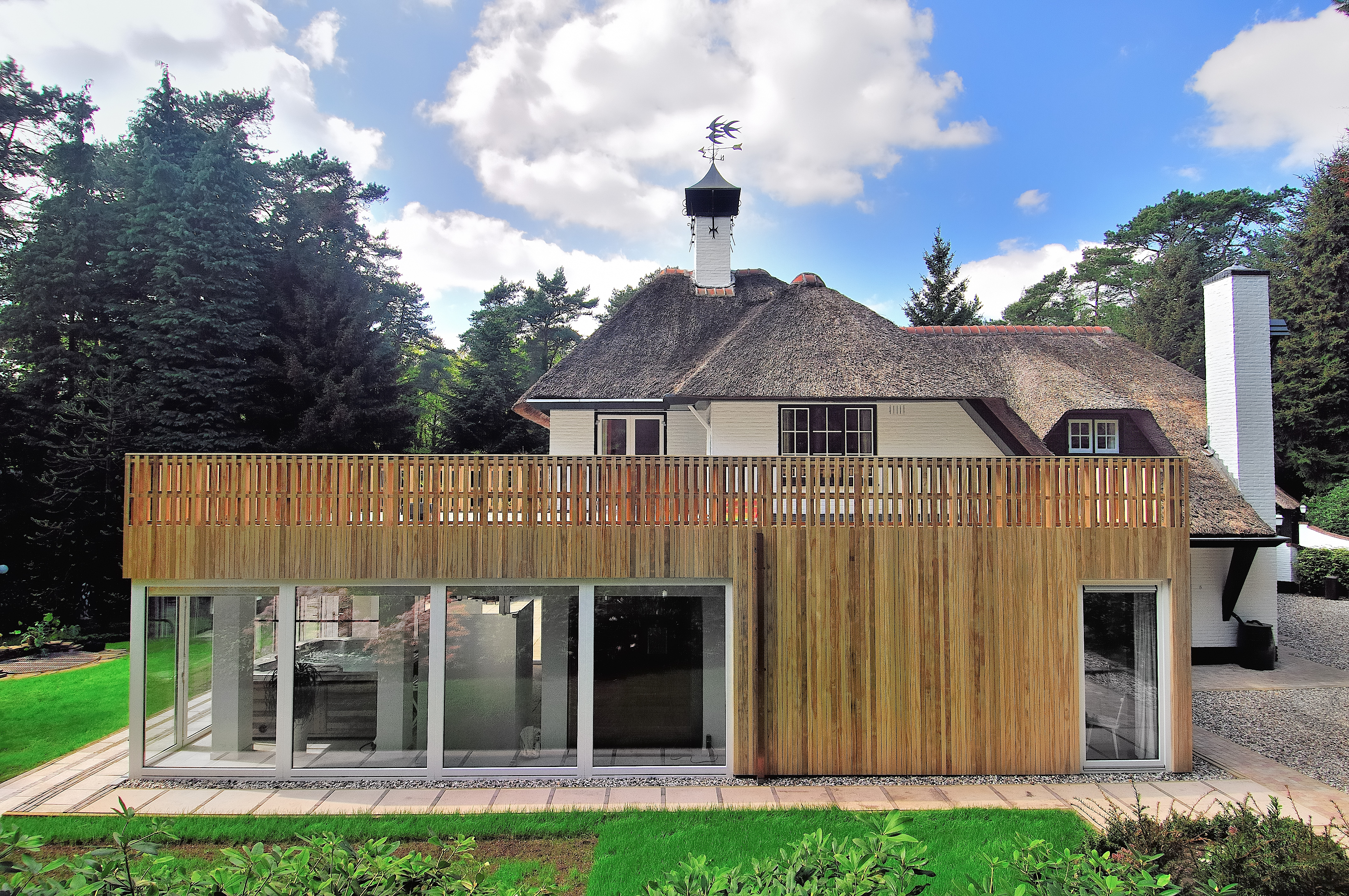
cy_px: 448
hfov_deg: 90.1
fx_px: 674
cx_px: 674
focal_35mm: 18
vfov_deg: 67.2
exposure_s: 1/100
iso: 200
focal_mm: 12
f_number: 7.1
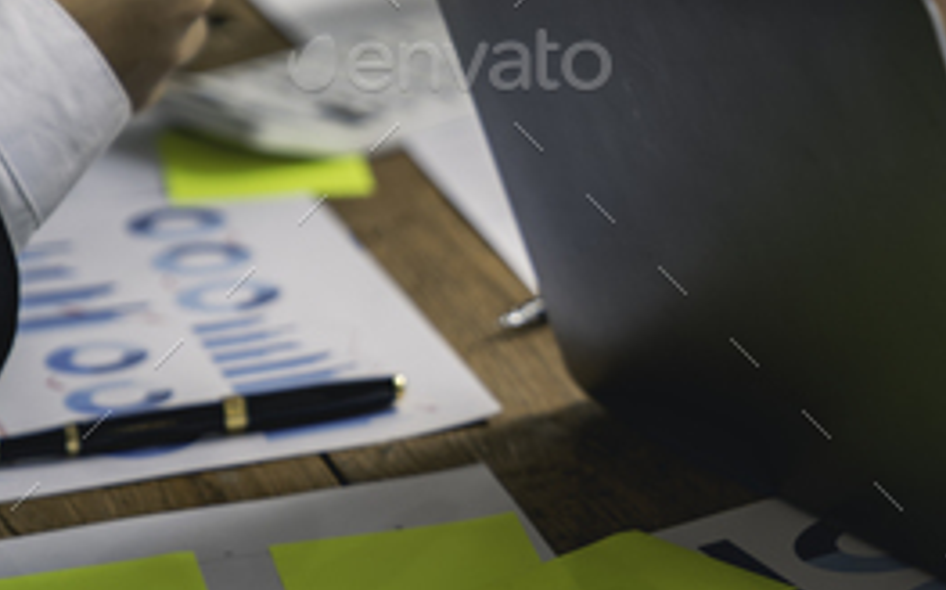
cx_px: 978
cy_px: 232
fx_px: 4122
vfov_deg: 8.2
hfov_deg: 12.9
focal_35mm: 160
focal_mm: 70
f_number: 2.8
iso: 200
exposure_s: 1/200
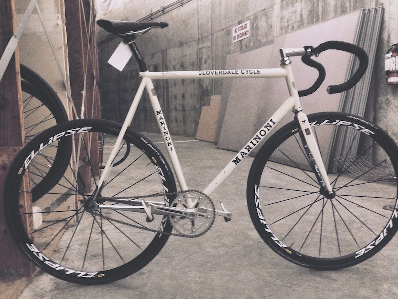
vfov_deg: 42.9
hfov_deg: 55.4
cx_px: 199
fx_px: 379
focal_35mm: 33
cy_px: 150
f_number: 2.4
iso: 800
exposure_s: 1/15
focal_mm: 4.12
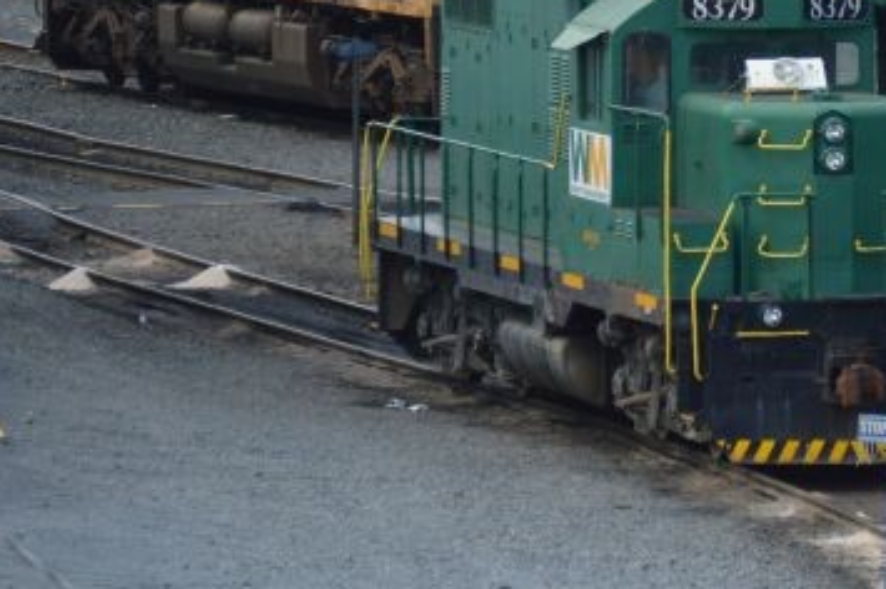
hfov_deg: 3.0
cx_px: 831
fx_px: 16646
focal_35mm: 677
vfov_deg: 2.0
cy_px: 115
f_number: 5.6
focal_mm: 200
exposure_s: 1/800
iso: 400
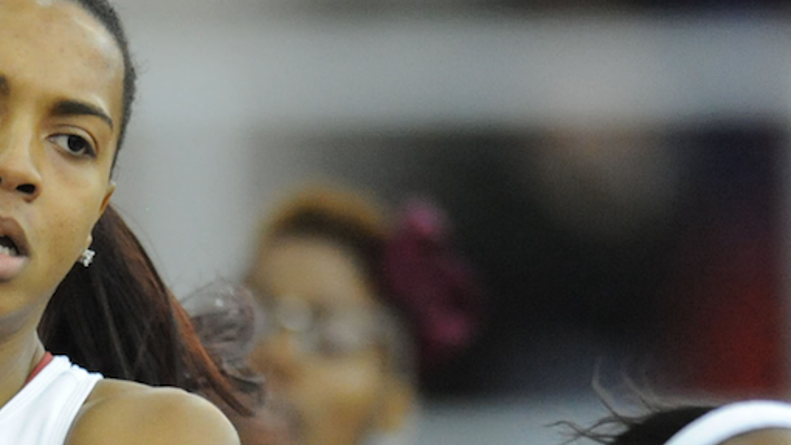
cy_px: 551
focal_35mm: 1232
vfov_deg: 1.0
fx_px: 25843
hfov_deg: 1.8
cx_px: -90
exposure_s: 1/1000
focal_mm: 400
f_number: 2.8
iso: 5000
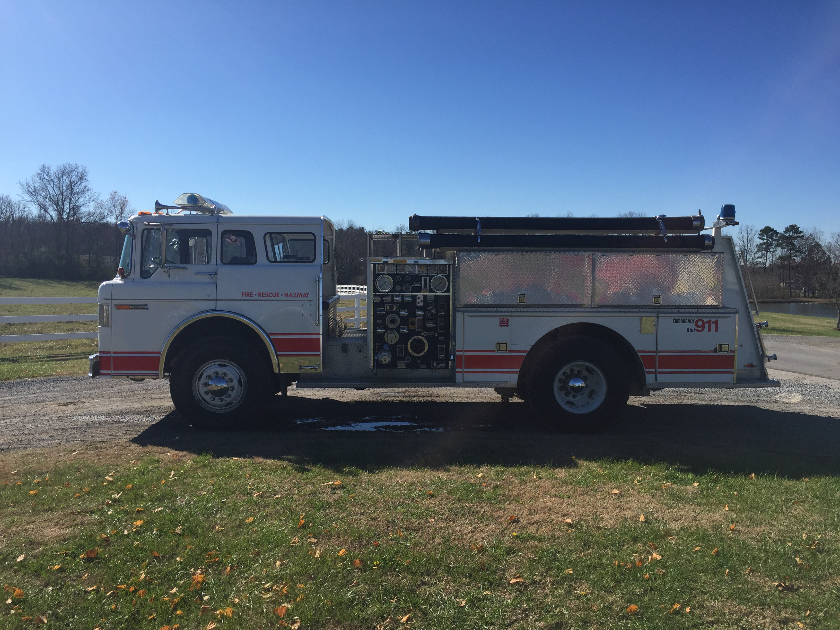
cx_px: 420
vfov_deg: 48.2
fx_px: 704
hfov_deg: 61.7
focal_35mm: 29
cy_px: 315
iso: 32
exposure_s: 1/2475
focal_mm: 4.15
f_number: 2.2
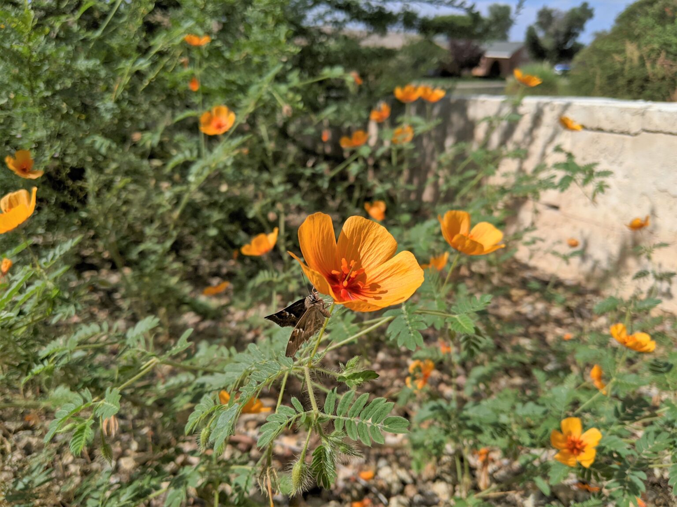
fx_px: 528
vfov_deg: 51.4
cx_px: 338
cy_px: 254
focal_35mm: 27
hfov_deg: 65.3
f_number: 1.8
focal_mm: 4.44
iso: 49
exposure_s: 1/3906
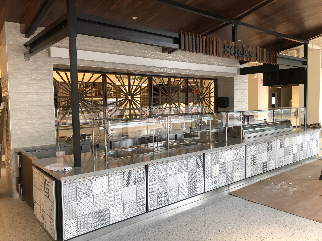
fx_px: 260
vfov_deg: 49.7
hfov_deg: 63.4
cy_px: 120
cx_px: 161
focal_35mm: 28
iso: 40
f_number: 1.8
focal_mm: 3.99
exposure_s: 1/24
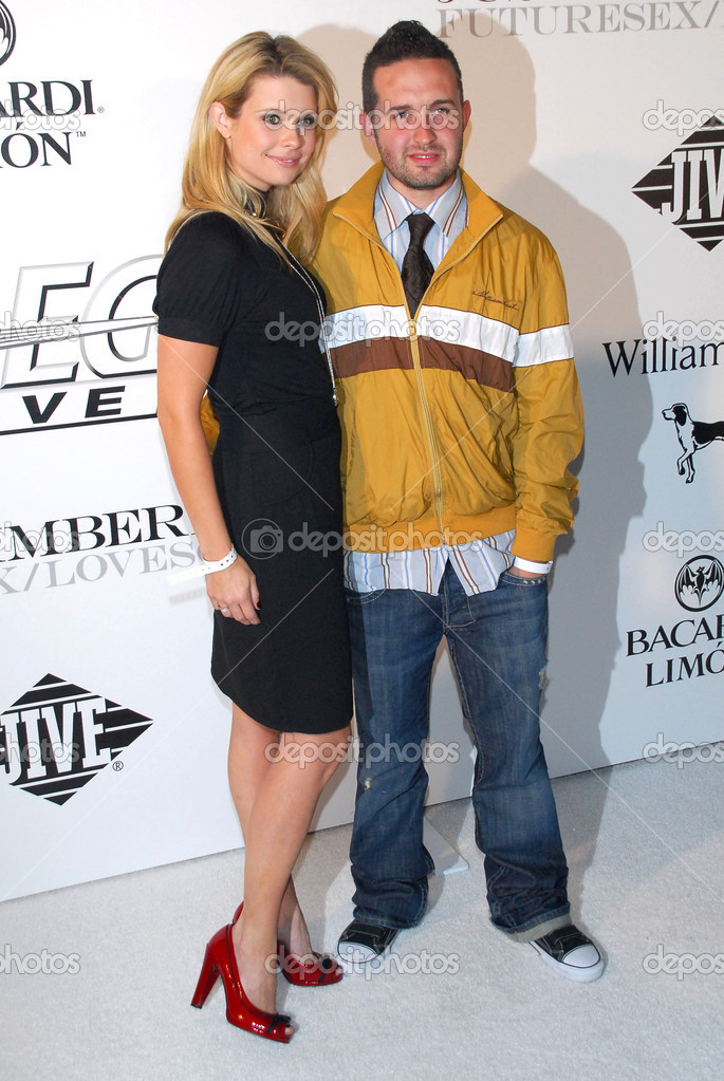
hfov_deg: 29.0
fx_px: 1398
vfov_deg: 42.3
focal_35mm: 46
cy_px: 540
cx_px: 362
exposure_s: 1/200
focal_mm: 31
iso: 500
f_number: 7.1
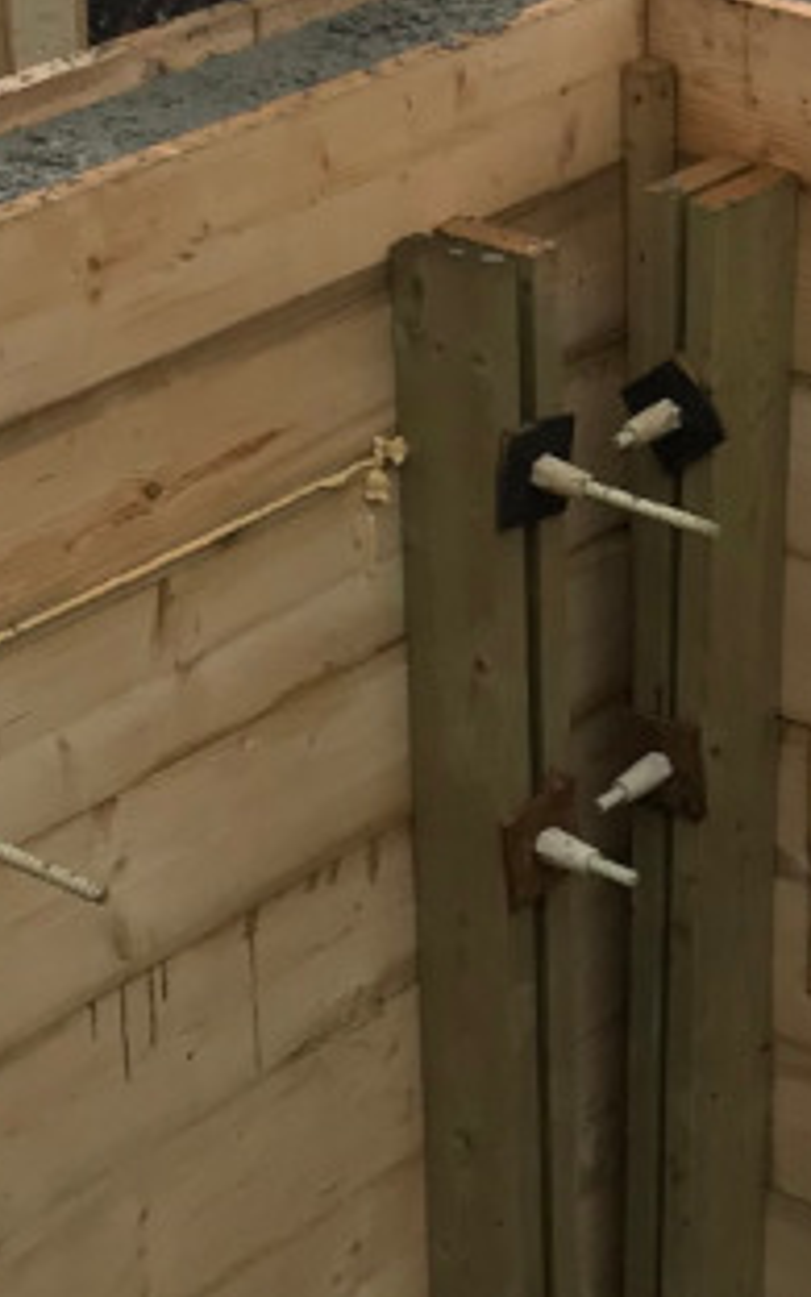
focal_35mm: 127
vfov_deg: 16.2
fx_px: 4491
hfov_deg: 10.0
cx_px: 1185
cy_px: 139
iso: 20
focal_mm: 3.99
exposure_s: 1/580
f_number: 1.8
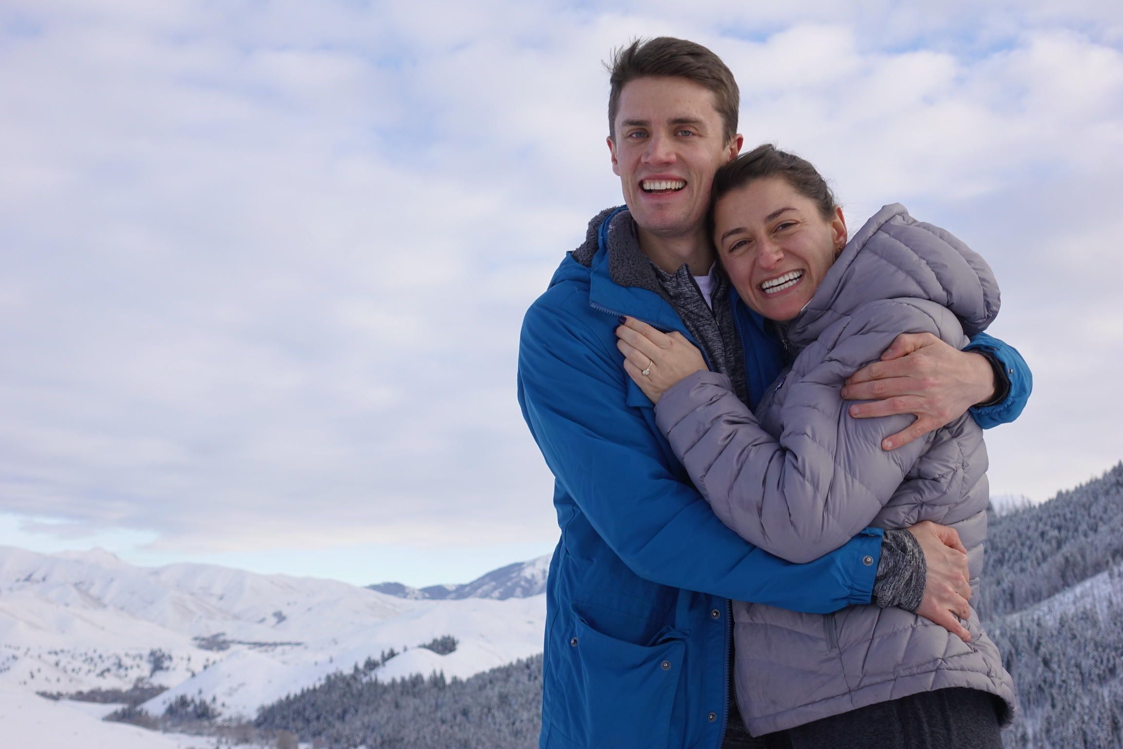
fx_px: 1529
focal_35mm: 49
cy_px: 374
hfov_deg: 40.3
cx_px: 562
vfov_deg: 27.5
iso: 125
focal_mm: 18.1
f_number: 4
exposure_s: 1/500
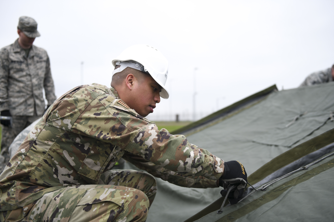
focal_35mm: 40
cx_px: 167
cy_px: 111
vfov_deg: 33.4
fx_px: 371
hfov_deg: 48.5
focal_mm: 40
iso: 250
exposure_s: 1/1000
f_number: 2.8
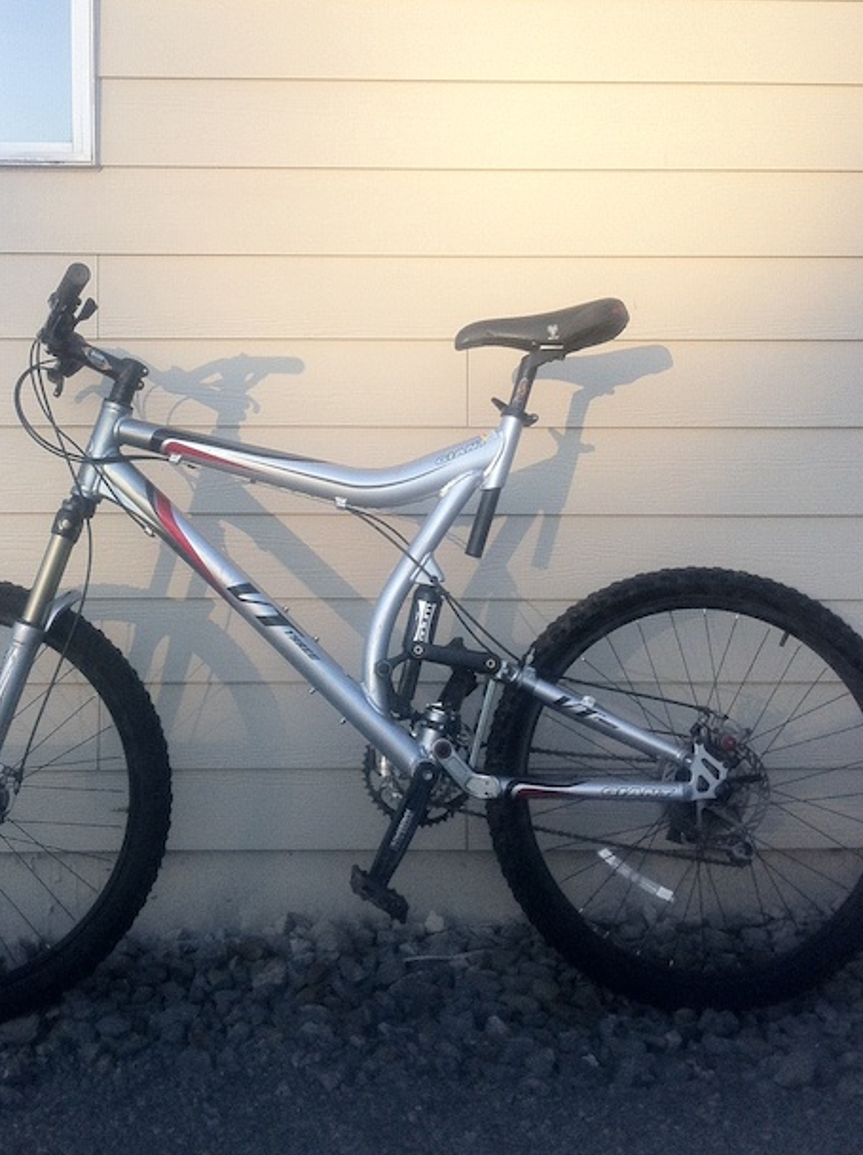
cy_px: 506
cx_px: 321
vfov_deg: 41.2
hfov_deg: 31.3
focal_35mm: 46
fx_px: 1533
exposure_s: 1/274
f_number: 2.8
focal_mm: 3.85
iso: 80
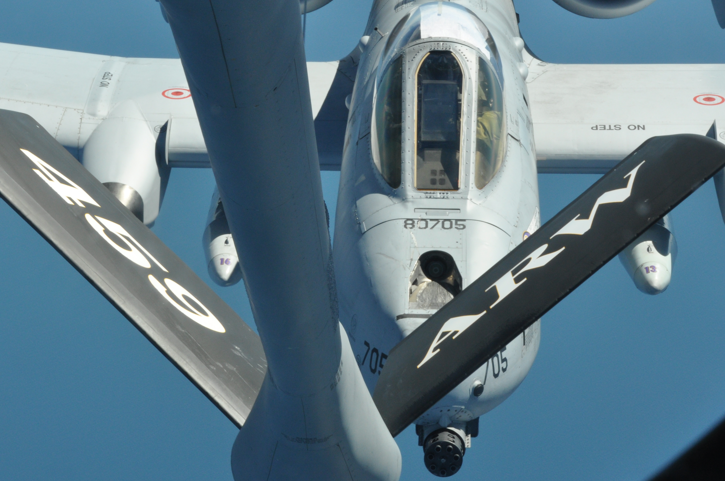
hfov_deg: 14.0
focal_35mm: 147
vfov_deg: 9.3
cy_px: 211
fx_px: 2950
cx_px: 341
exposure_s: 1/100
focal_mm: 75
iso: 500
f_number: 29
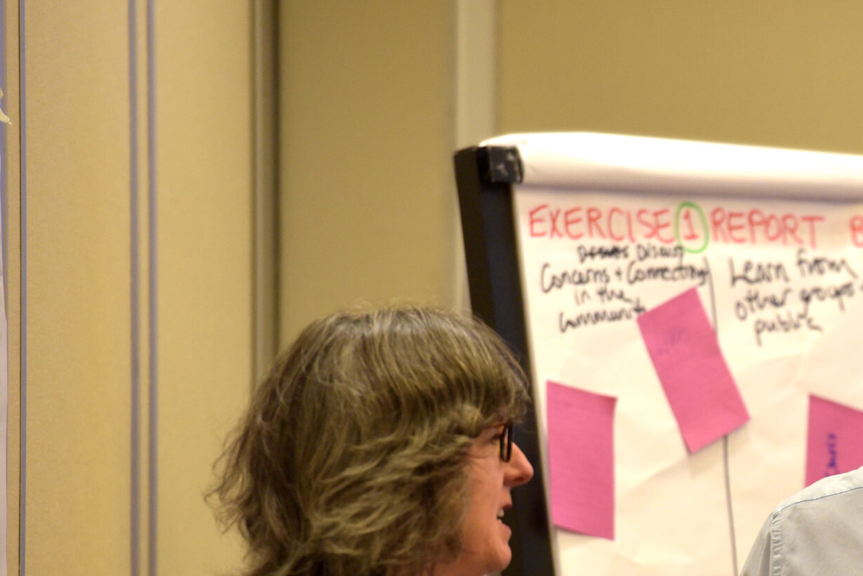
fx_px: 9929
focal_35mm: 414
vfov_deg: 3.3
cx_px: 890
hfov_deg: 5.0
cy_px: 482
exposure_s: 1/160
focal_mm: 200
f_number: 4
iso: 2500
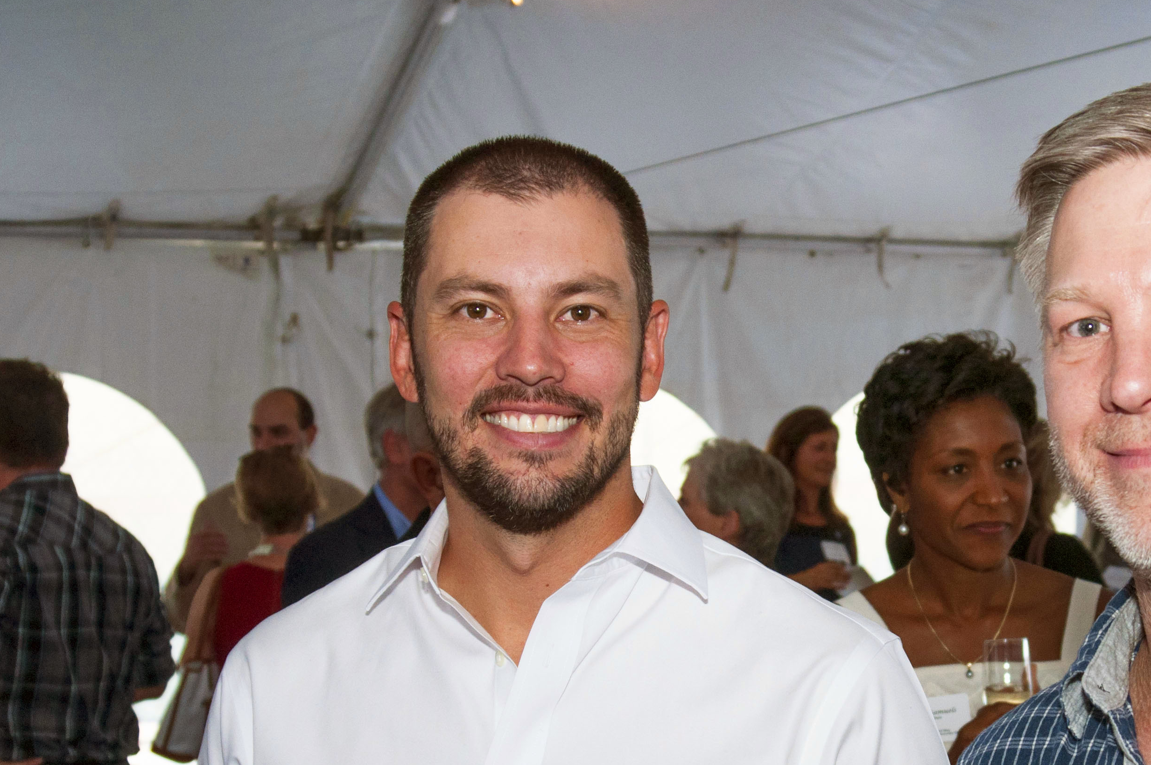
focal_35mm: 81
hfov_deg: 24.6
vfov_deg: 16.7
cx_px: 950
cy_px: 625
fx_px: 2582
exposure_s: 1/100
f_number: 5.6
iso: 200
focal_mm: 31
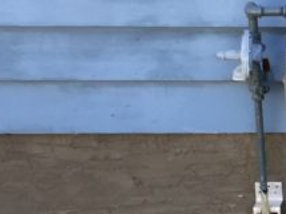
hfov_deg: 12.6
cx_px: 559
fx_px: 1147
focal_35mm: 139
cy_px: 128
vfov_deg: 10.6
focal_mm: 4.15
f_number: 2.2
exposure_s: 1/120
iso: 32
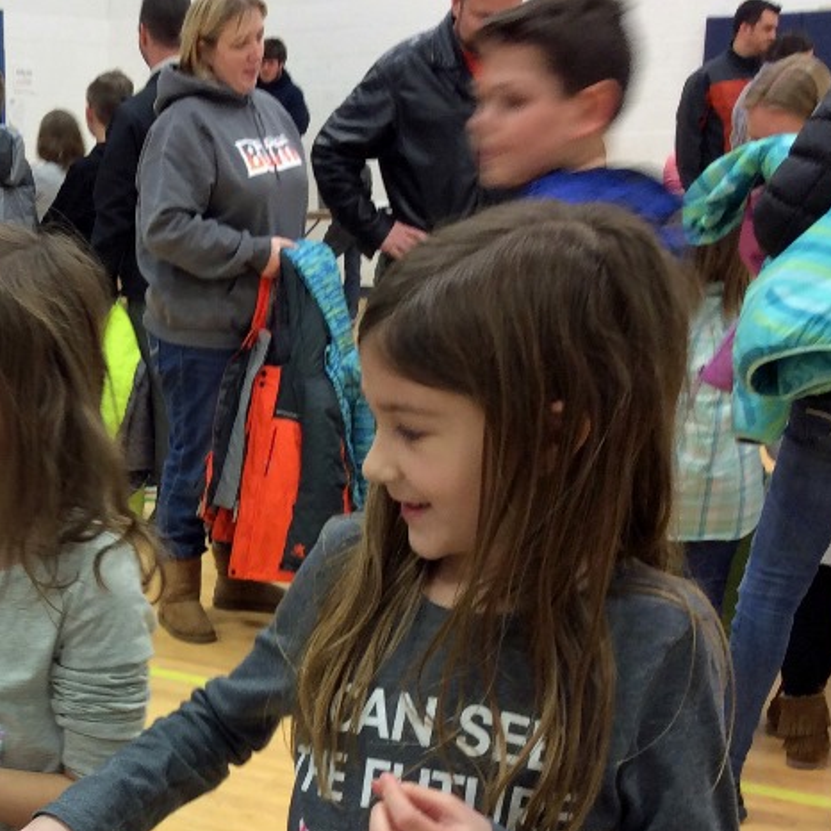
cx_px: -2
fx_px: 1684
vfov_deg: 27.1
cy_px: 677
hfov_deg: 26.3
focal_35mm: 62
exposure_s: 1/24
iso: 50
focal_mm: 3.3
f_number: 2.4
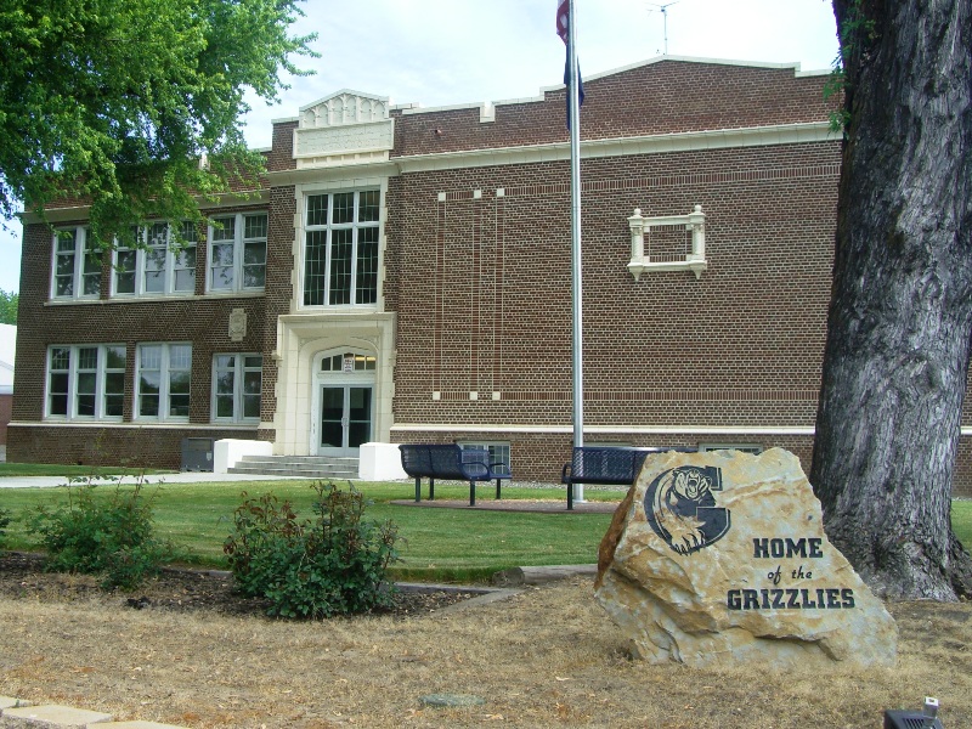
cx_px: 486
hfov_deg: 49.0
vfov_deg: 37.7
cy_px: 364
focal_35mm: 38
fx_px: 1067
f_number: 5.6
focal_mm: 7.9
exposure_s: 1/160
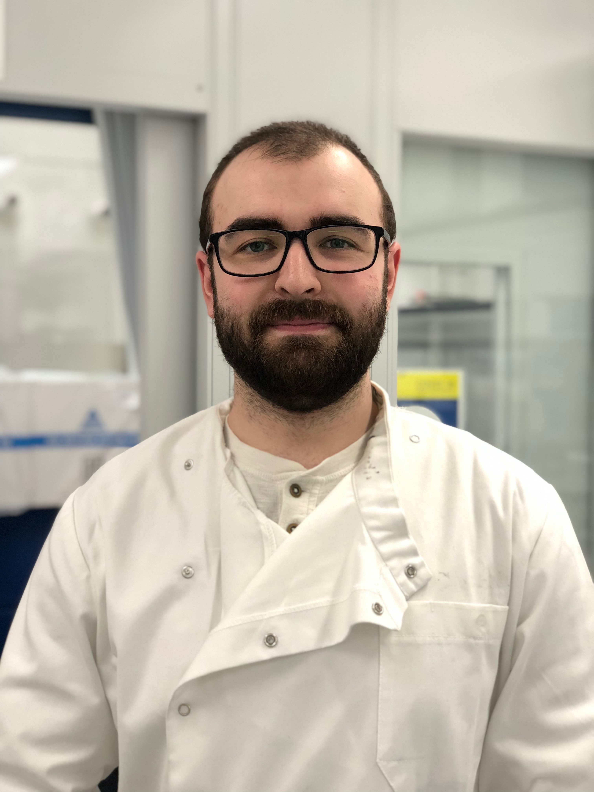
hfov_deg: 28.0
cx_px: 297
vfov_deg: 36.8
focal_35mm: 52
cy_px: 396
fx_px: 1190
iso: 80
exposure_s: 1/50
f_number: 2.4
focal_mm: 6
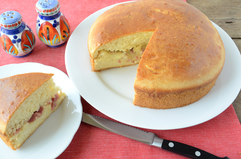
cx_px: 120
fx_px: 261
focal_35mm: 39
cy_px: 80
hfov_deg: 49.6
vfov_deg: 34.1
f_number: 9
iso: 400
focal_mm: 26
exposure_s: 1/25
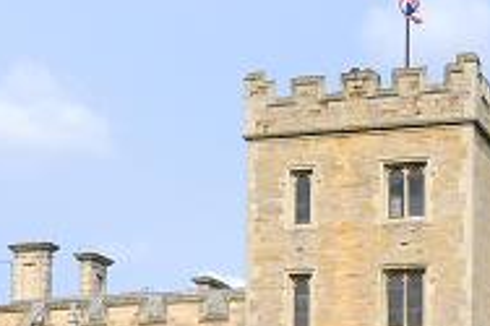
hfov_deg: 16.7
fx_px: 1673
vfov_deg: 10.6
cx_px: 242
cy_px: 529
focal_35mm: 123
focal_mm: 24
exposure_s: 1/160
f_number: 14
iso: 200
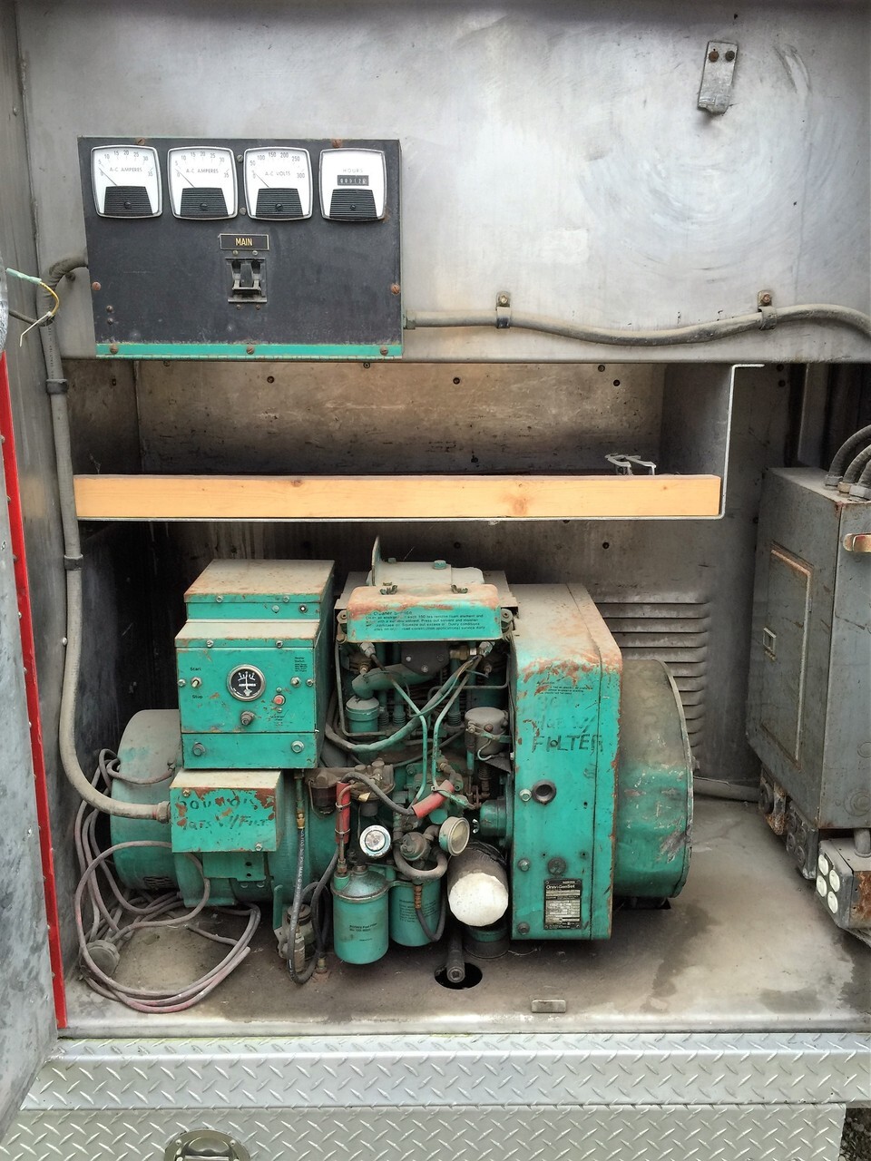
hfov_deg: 48.2
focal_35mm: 29
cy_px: 580
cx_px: 436
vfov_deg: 61.7
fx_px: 973
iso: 32
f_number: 2.2
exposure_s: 1/40
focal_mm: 4.15
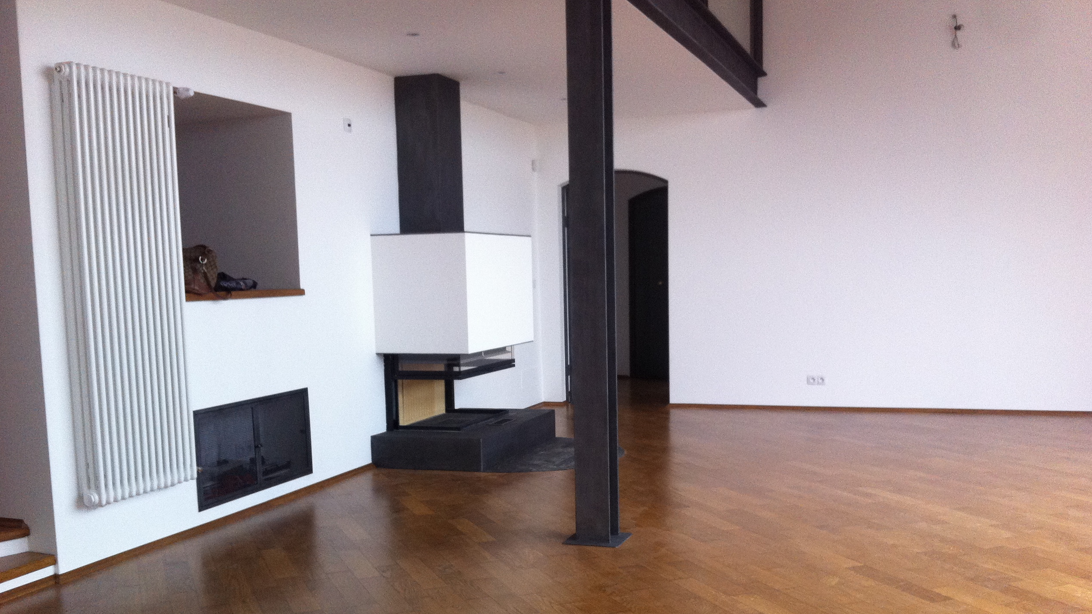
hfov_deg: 51.6
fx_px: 1129
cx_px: 544
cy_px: 411
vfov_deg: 30.2
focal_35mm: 39
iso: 125
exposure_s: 1/120
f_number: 2.8
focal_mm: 3.85
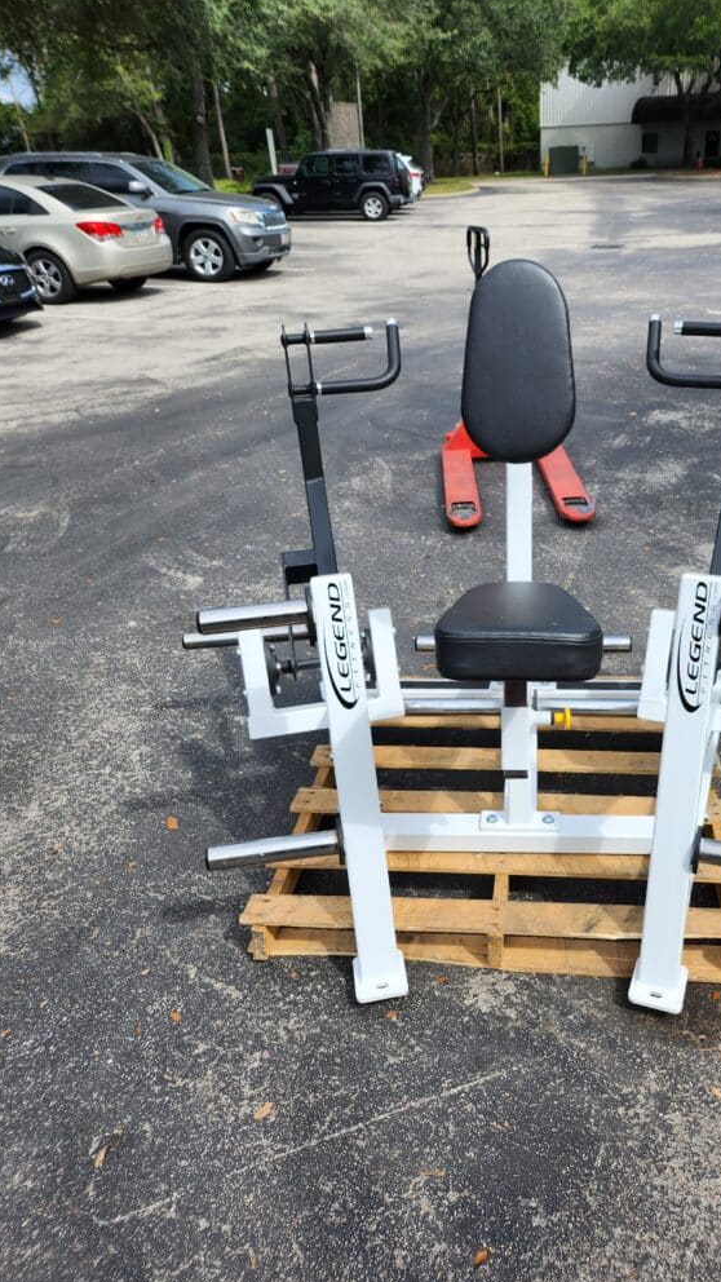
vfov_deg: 69.9
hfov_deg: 42.4
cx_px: 472
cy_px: 637
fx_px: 918
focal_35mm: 27
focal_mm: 5
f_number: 1.8
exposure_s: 1/2503
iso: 50
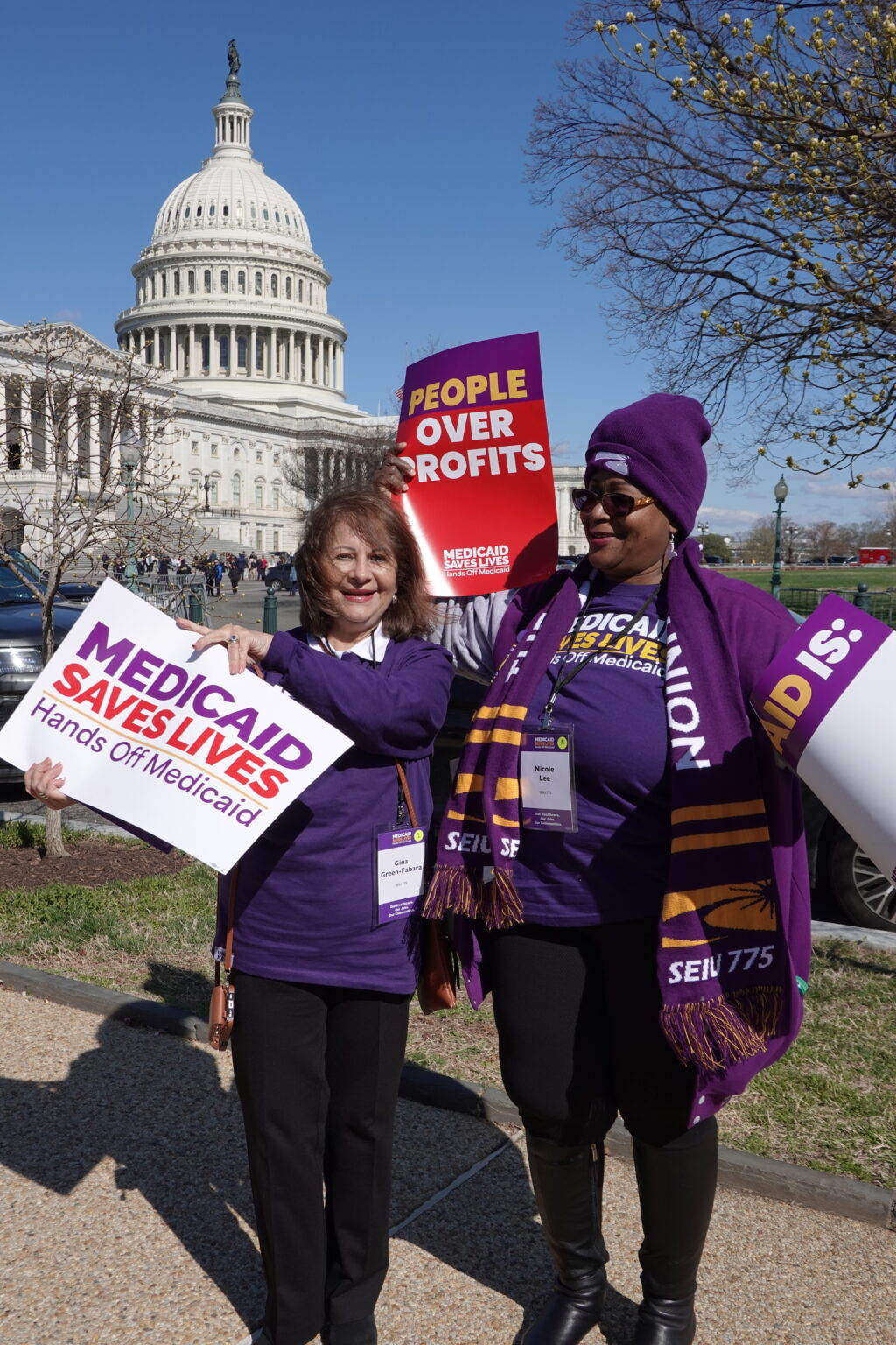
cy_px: 672
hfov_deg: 36.9
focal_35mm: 36
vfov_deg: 53.1
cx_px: 448
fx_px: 1344
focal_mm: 13.29
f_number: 5
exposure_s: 1/1000
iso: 100
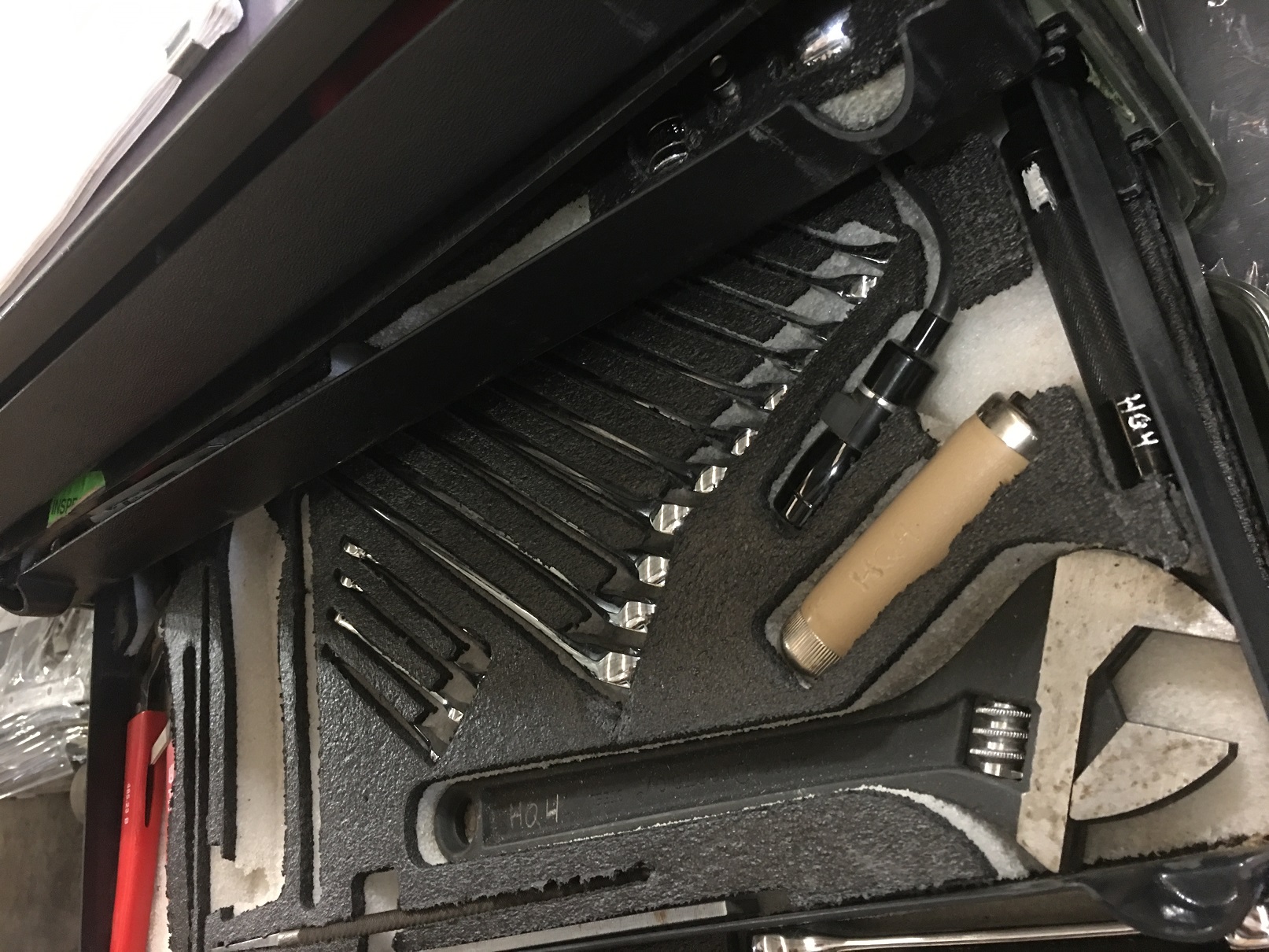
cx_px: 634
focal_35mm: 29
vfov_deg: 48.2
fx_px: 1063
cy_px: 476
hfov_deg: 61.7
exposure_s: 1/4
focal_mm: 4.15
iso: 80
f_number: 2.2
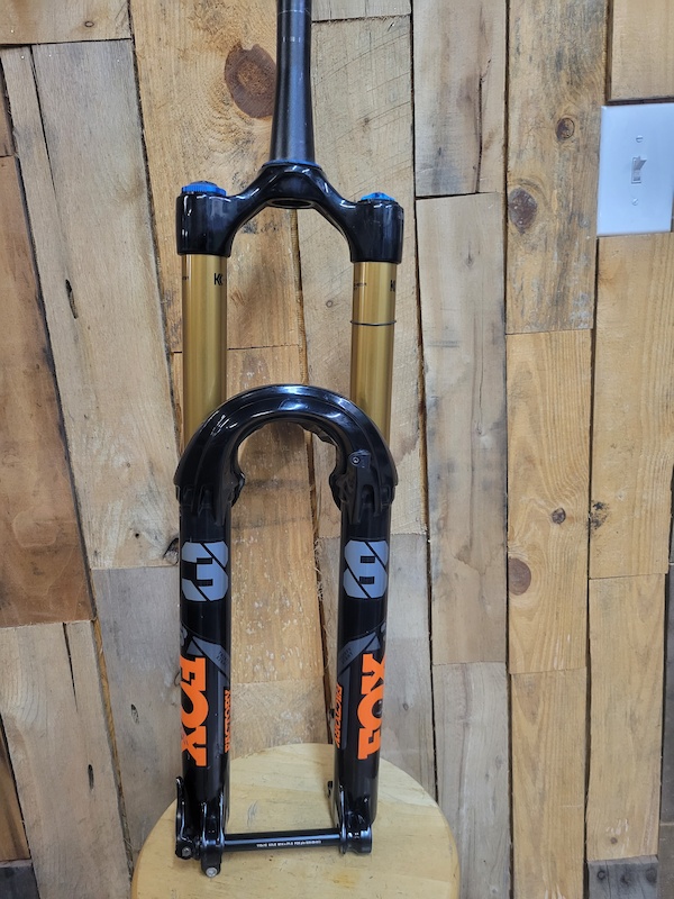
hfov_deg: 53.1
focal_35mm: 26
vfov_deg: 67.3
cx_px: 337
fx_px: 675
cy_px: 450
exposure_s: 1/40
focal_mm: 5.4
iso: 320
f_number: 1.8
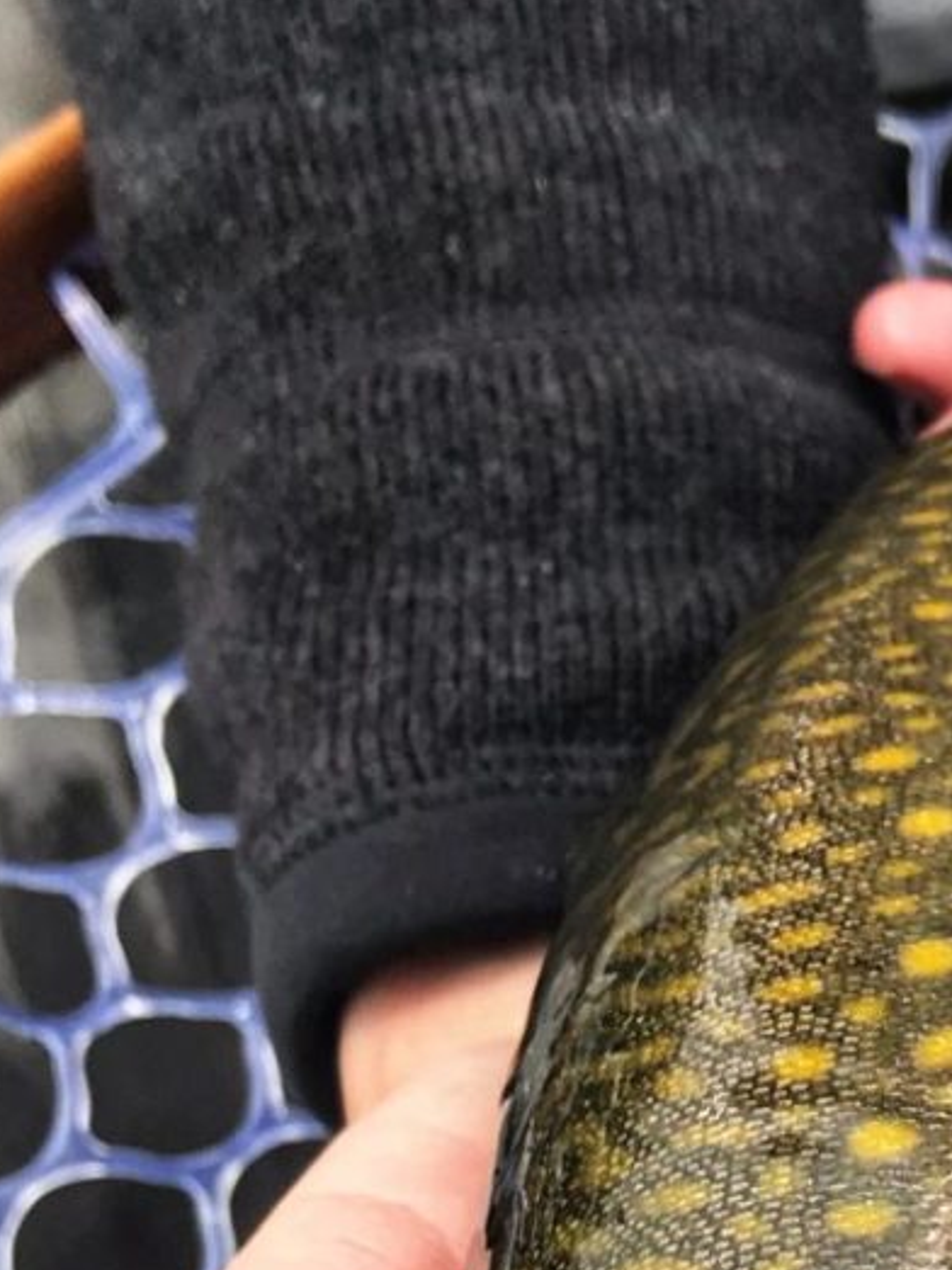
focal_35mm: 100
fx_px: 3668
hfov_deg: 14.3
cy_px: 1237
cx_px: 1139
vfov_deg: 19.2
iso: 20
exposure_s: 1/870
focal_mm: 3.99
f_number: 1.8
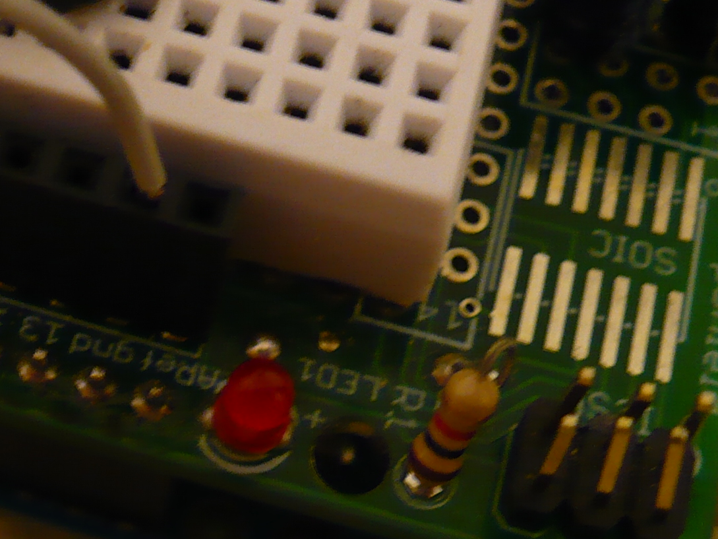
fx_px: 1805
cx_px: 59
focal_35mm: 87
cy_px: -42
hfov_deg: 21.9
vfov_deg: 16.5
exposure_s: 1/4
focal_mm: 6.1
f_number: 2.8
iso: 200
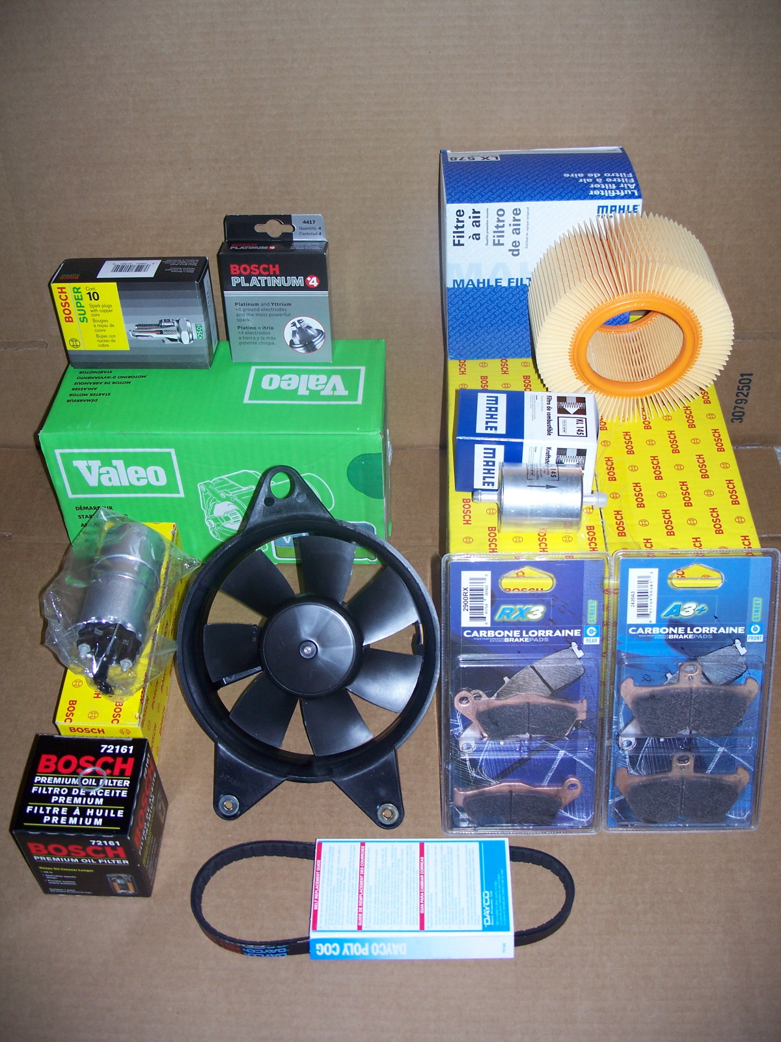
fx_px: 1113
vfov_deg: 50.1
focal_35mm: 37
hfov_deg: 38.7
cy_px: 521
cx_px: 390
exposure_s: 1/60
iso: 125
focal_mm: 7.8
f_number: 2.8
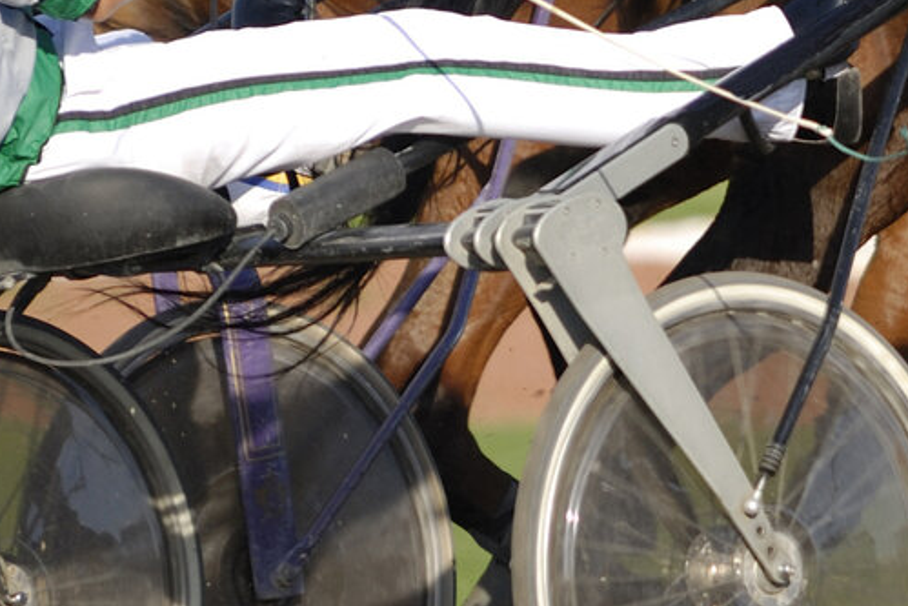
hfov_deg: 1.8
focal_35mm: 1156
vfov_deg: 1.2
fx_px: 29164
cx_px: 875
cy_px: 28
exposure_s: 1/1000
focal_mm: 200
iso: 100
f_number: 2.8
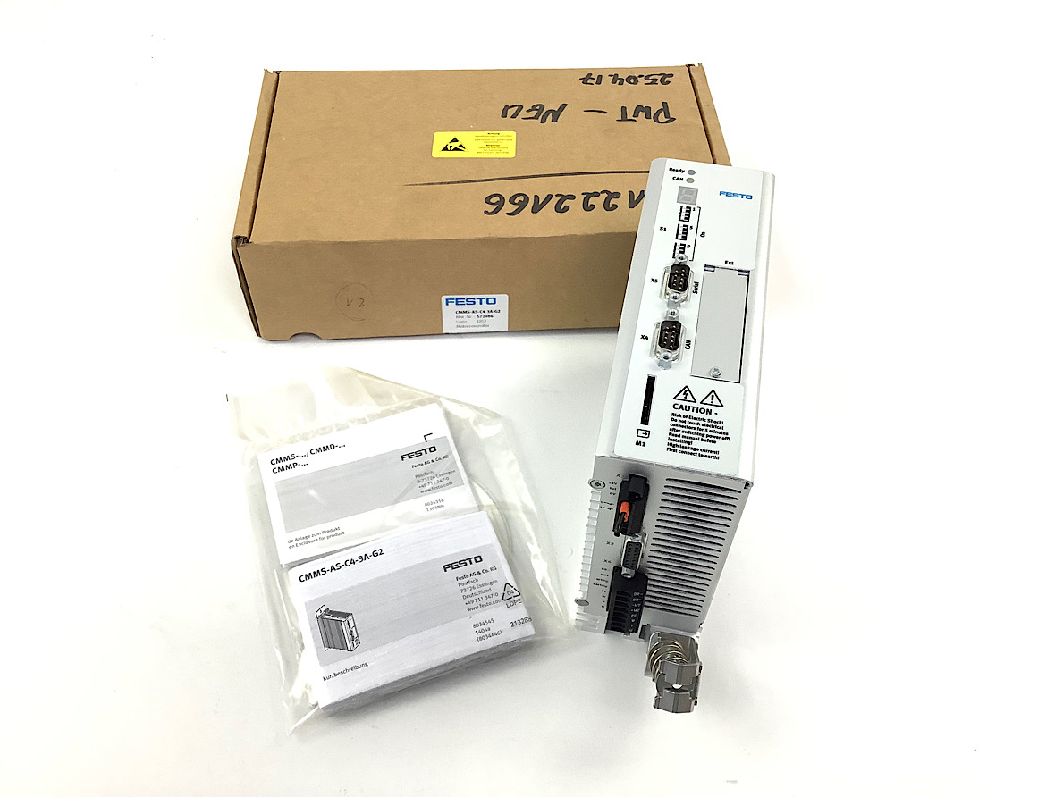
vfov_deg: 45.4
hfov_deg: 58.3
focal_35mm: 31
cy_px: 398
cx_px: 532
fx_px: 952
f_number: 2.4
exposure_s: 1/100
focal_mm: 3.3
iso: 100
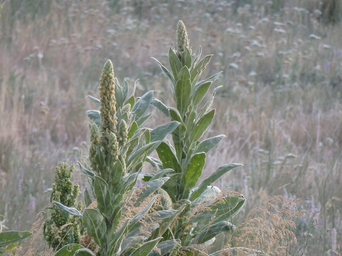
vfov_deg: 2.5
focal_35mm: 602
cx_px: 171
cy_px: 128
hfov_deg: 3.3
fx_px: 5948
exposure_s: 1/200
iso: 800
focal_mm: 108
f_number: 6.9
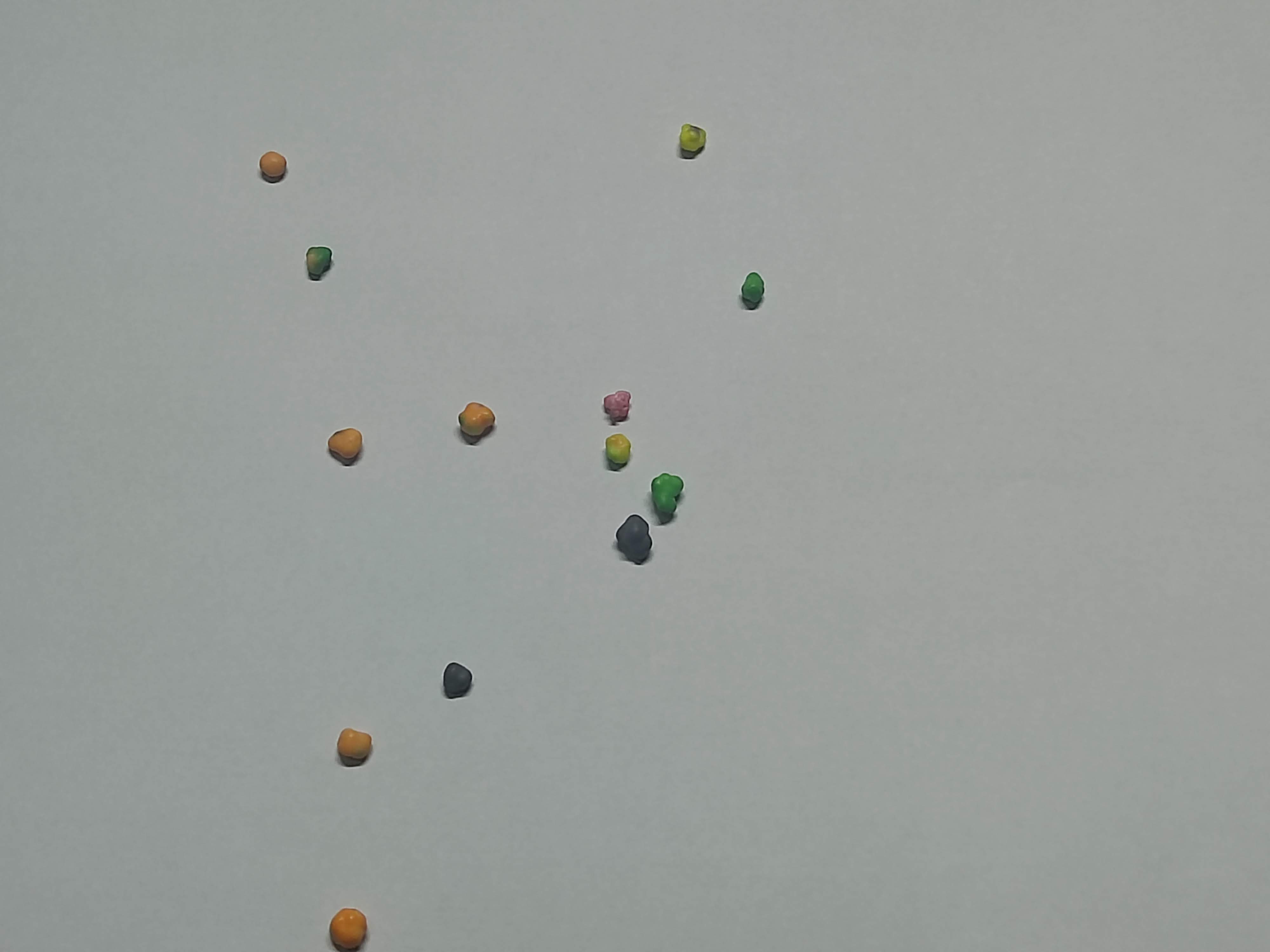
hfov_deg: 34.9
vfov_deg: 26.6
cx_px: 635
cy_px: 476
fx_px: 2018
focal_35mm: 55
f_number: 1.79
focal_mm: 4.71
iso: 342
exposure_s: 1/40
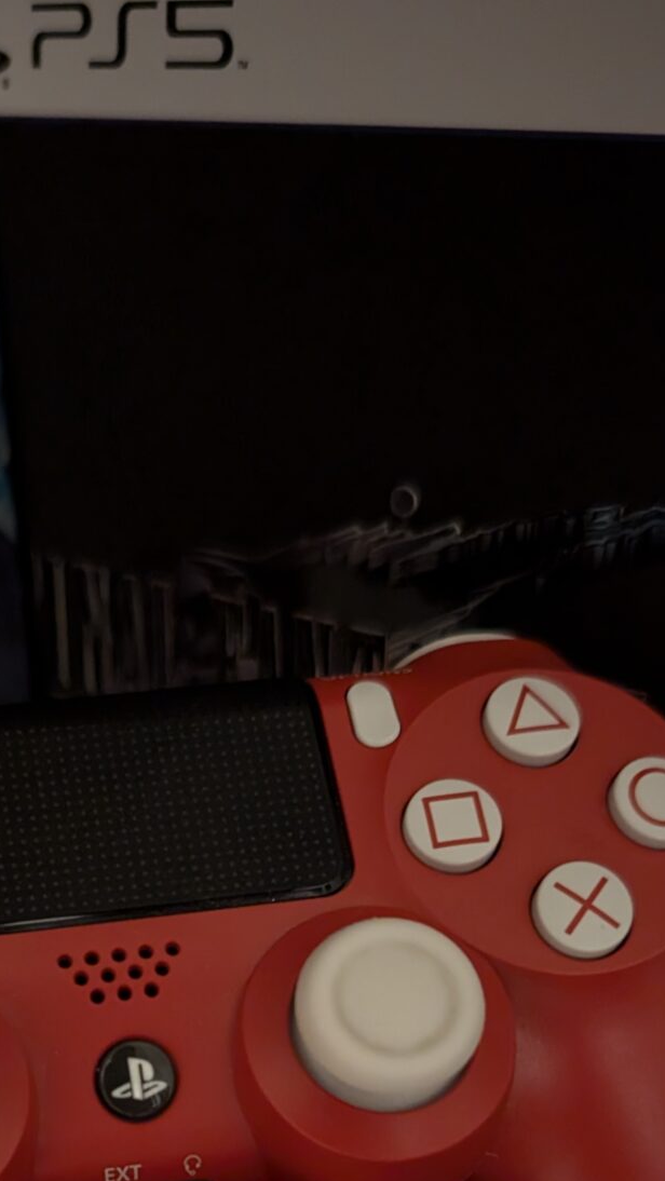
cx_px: 189
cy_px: 1088
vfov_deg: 38.8
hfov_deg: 24.2
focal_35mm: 49
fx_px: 1535
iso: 3268
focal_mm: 6.9
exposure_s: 1/15
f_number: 1.68
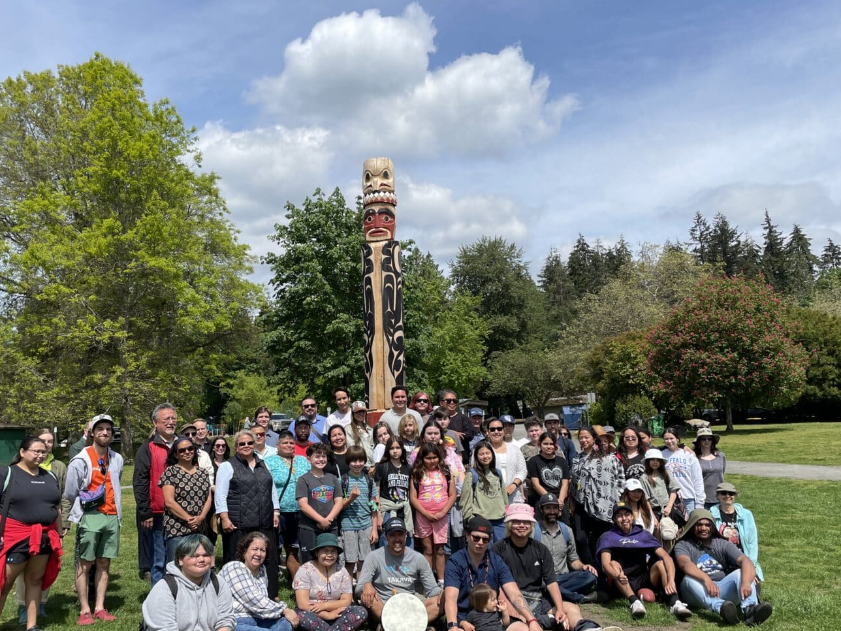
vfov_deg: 45.3
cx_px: 401
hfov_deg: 58.3
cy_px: 355
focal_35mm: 31
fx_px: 753
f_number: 1.6
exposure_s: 1/3610
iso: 32
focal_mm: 4.2
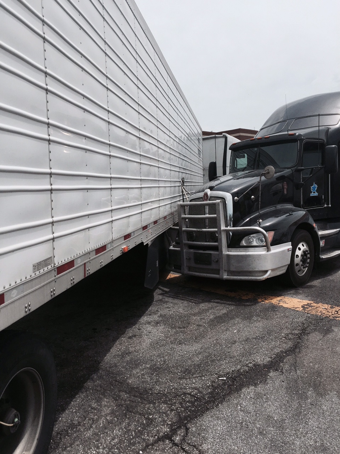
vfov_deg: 61.7
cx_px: 170
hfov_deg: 48.2
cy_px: 227
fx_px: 380
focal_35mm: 29
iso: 32
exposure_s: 1/3968
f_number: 2.2
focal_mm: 4.15
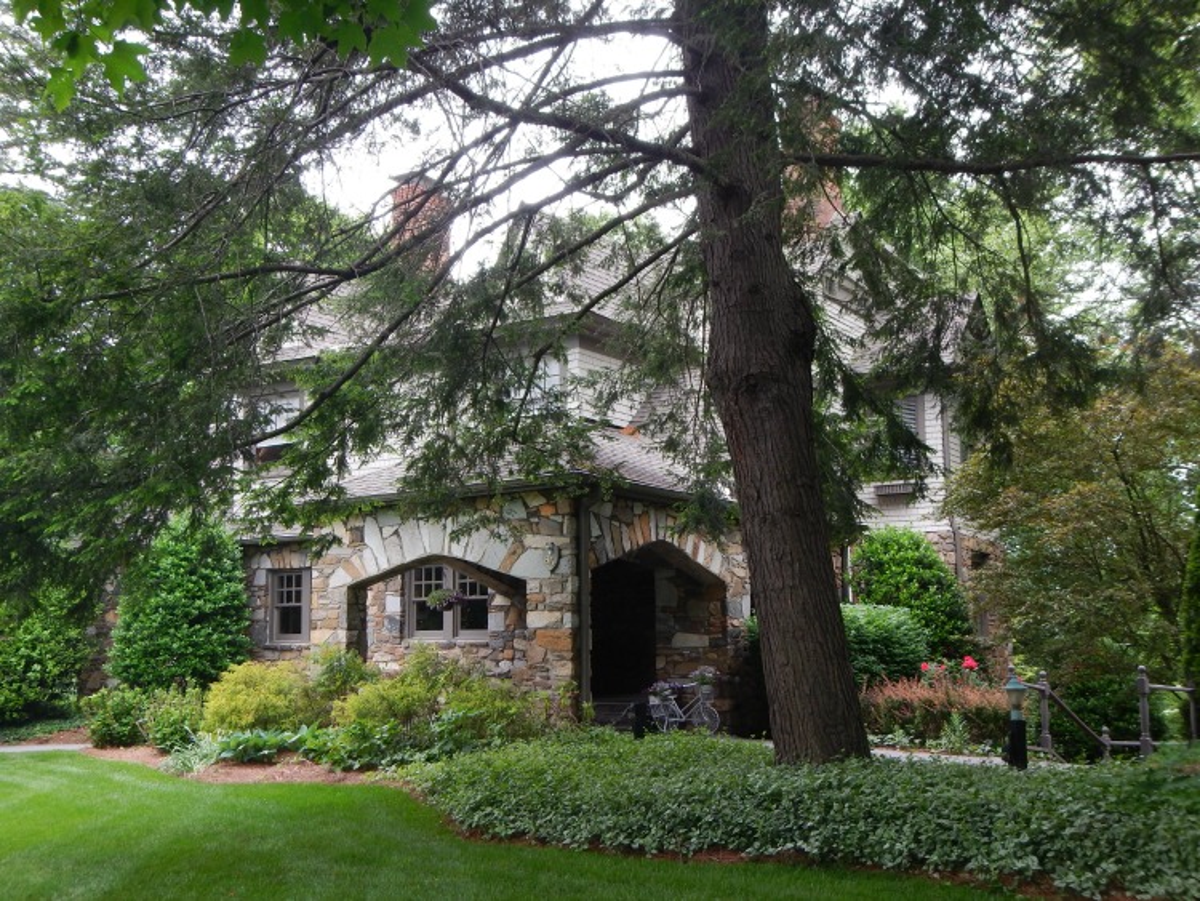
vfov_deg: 36.8
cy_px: 450
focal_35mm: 39
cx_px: 600
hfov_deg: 47.8
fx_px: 1352
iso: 125
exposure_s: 1/50
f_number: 4
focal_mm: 7
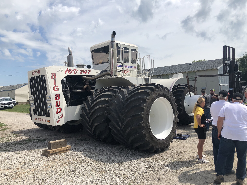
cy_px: 92
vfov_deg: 49.7
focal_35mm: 28
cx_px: 124
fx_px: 200
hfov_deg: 63.4
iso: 20
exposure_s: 1/2825
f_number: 1.8
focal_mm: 3.99
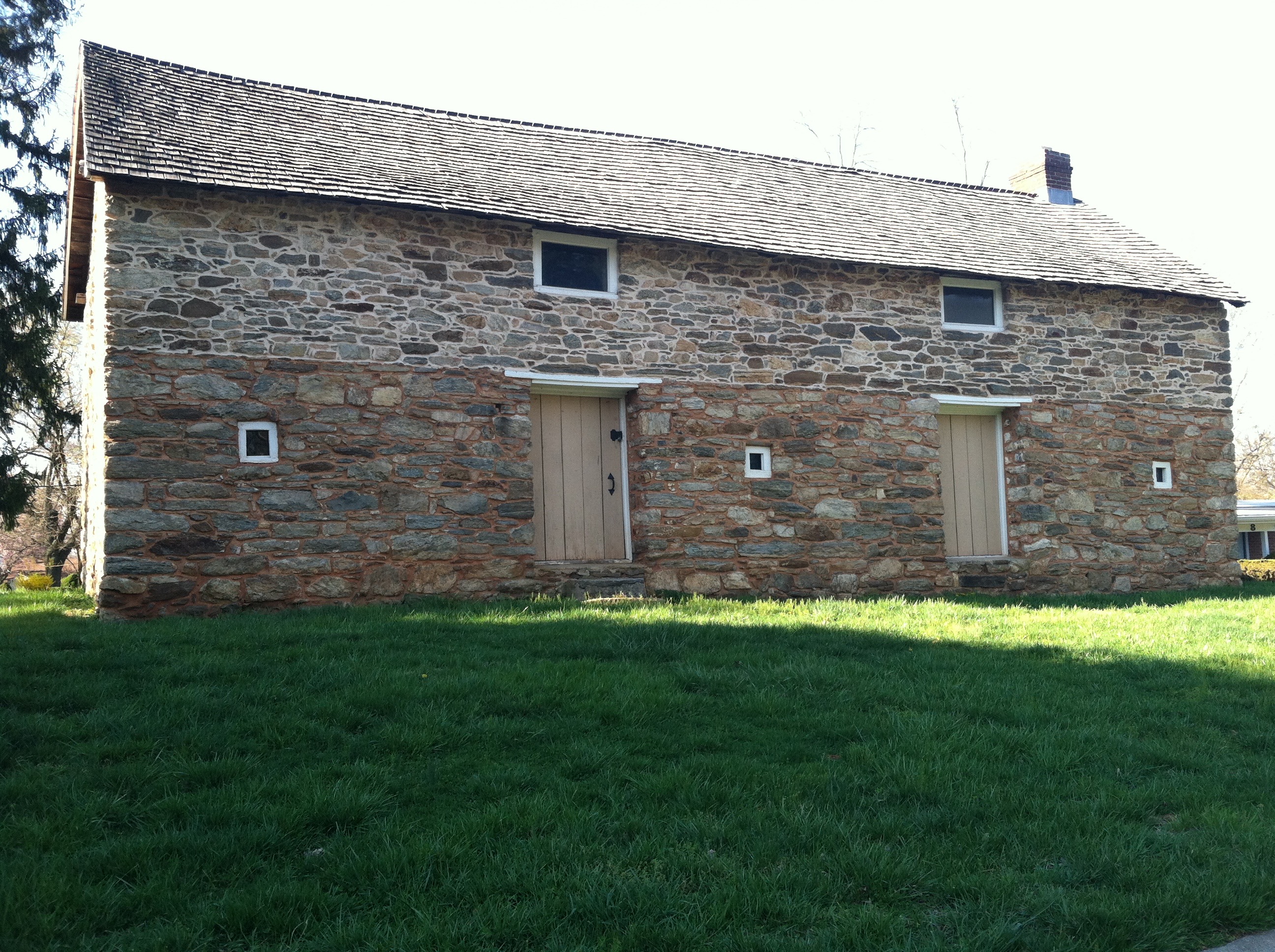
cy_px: 476
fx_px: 1287
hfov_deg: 52.7
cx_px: 638
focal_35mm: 35
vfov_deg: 40.6
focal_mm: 3.85
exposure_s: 1/182
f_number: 2.8
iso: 80
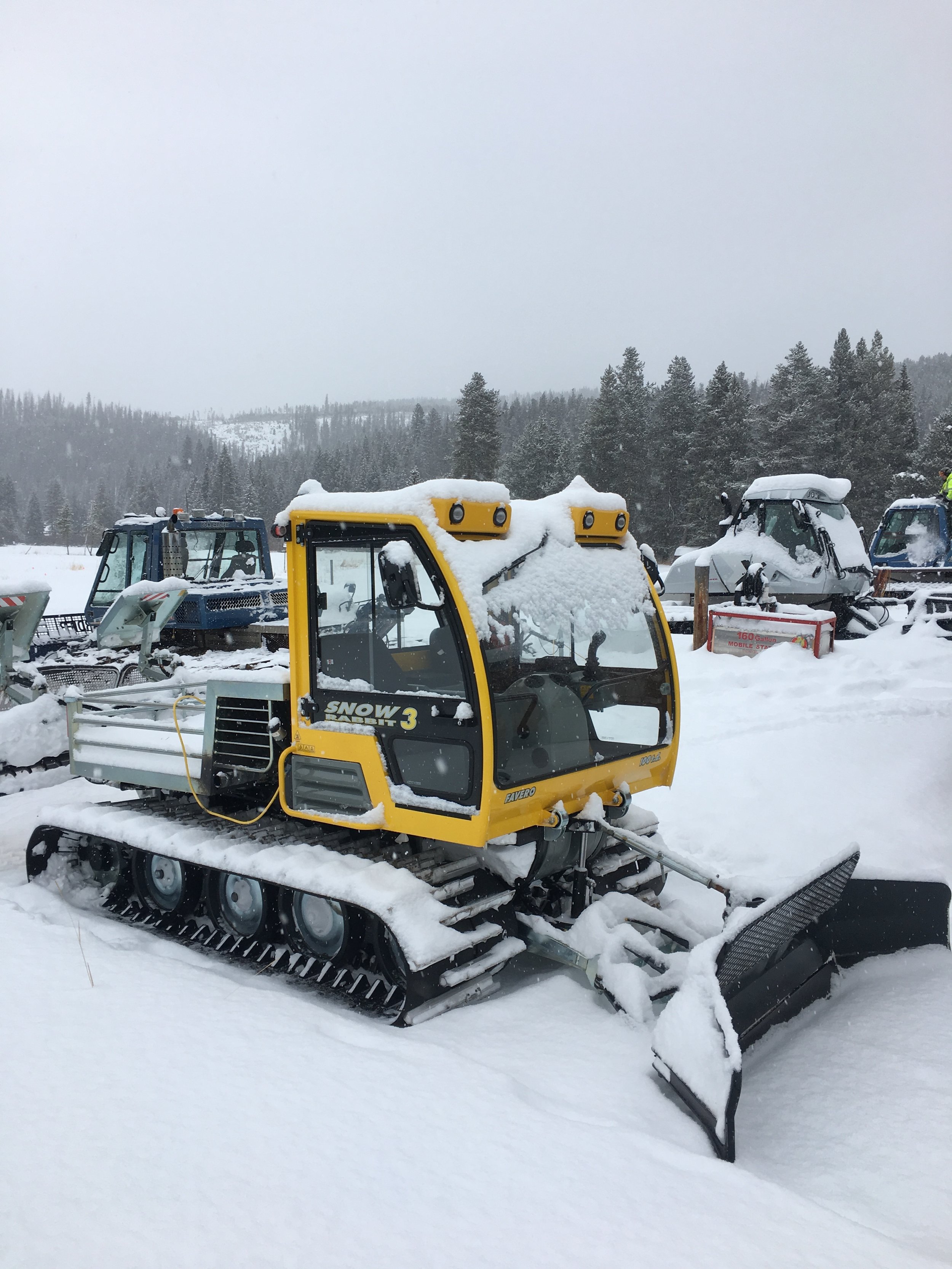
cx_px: 476
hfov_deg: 48.2
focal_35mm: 29
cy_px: 634
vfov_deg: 61.7
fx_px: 1063
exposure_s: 1/316
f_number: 2.2
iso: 25
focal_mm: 4.15
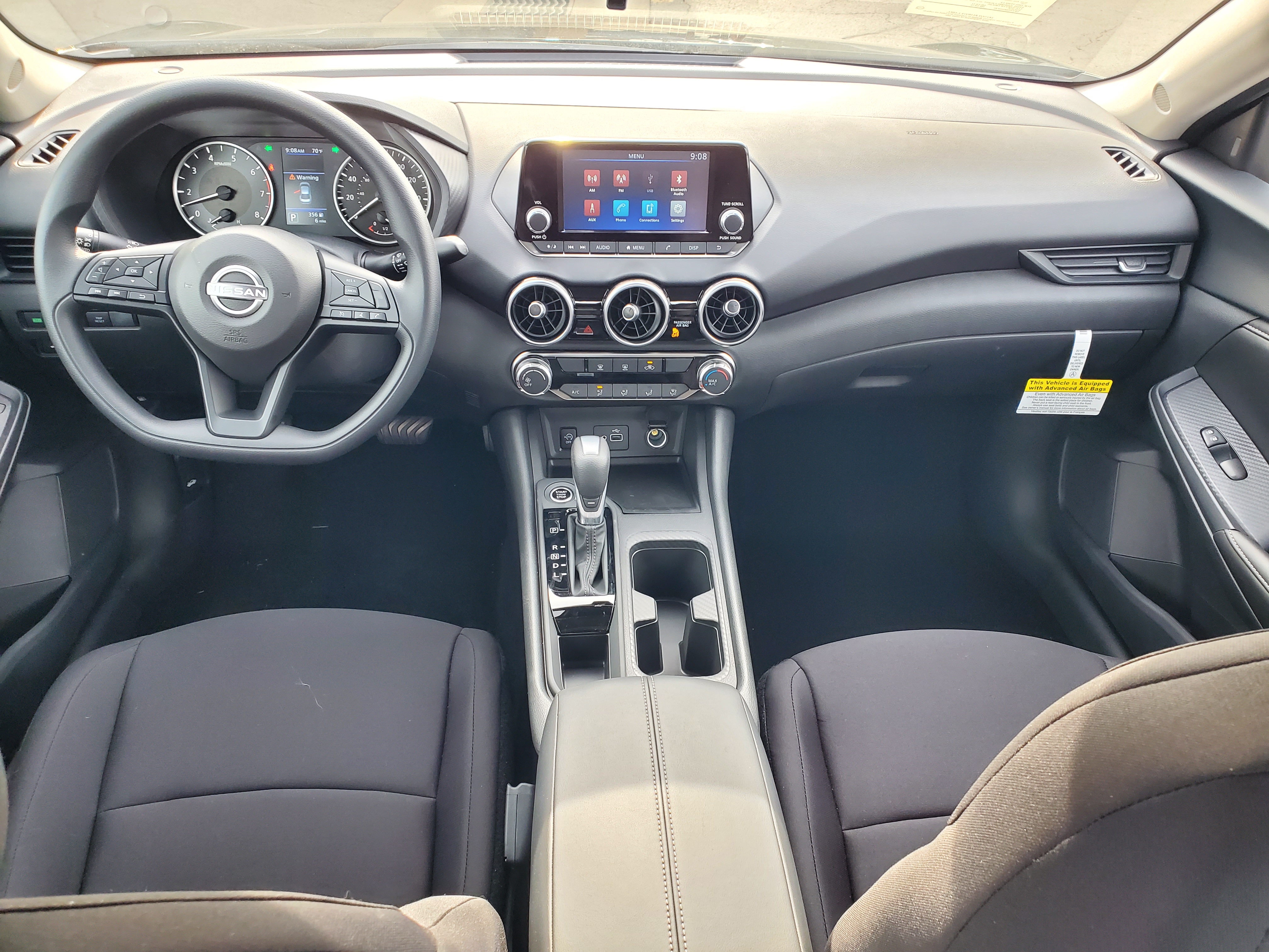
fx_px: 953
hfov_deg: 67.3
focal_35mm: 26
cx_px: 634
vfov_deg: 53.1
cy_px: 476
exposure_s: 1/120
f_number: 2.4
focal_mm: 4.3
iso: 200
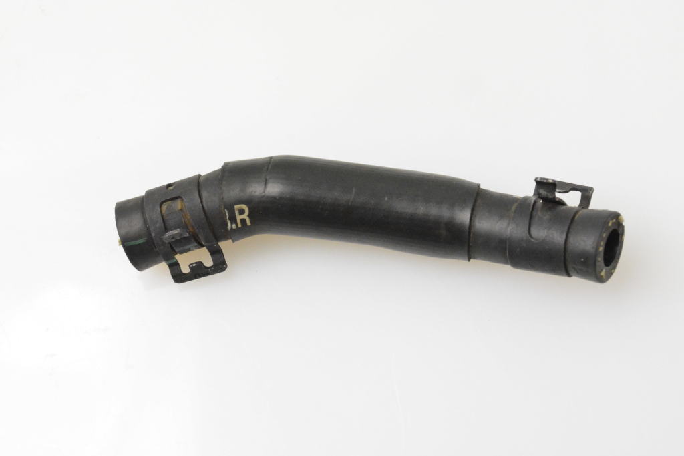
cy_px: 228
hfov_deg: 24.6
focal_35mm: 82
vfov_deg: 16.5
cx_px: 342
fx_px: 1567
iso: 6400
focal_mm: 55
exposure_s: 1/320
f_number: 9
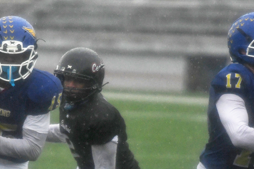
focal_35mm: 424
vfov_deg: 3.2
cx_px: 81
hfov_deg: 4.9
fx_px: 2991
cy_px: 169
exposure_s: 1/1000
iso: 1600
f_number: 4.5
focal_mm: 190
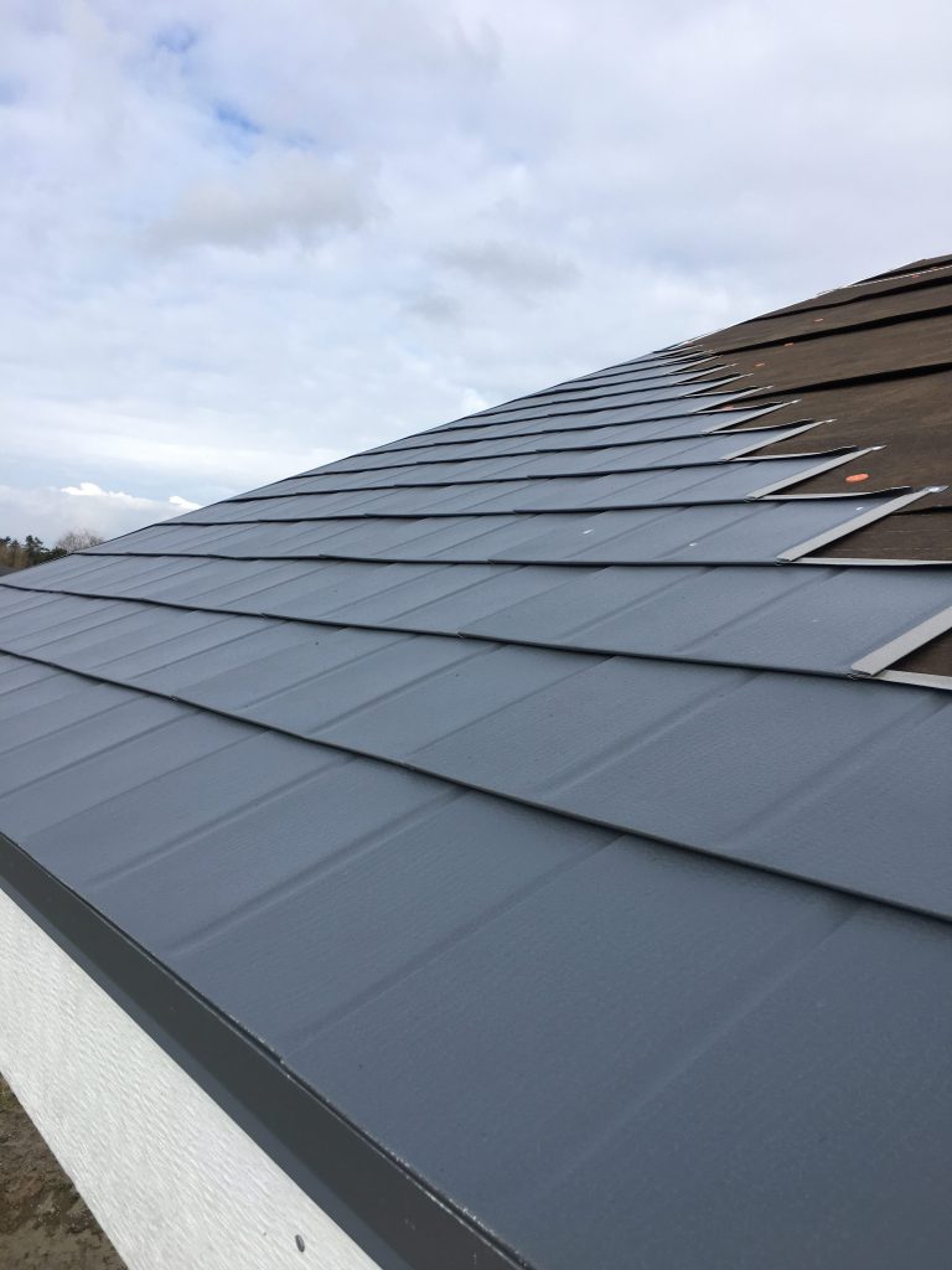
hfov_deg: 48.2
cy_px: 635
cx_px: 476
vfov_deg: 61.7
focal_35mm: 29
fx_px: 1063
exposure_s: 1/1166
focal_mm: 4.15
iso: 25
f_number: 2.2
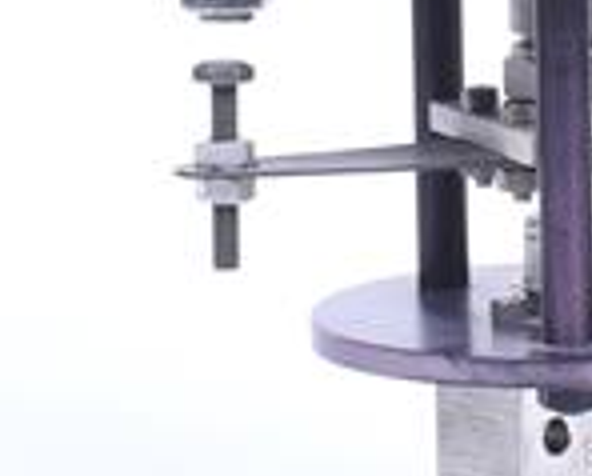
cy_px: -36
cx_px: 552
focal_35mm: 171
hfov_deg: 11.2
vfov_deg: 9.0
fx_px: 3002
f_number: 14
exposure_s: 1/200
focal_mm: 30
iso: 200
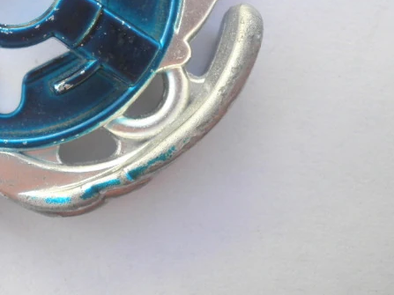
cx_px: 14
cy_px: 23
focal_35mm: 71
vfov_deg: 20.3
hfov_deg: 26.2
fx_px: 808
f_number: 2.8
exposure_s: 1/60
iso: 64
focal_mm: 5.5
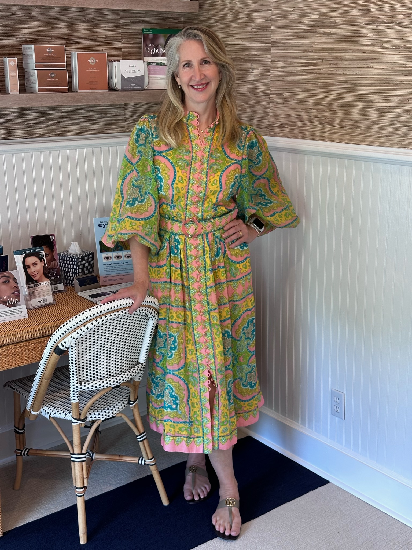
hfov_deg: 30.3
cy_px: 275
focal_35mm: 48
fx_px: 762
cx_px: 206
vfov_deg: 39.7
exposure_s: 1/60
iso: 50
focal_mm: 6.86
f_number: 1.78
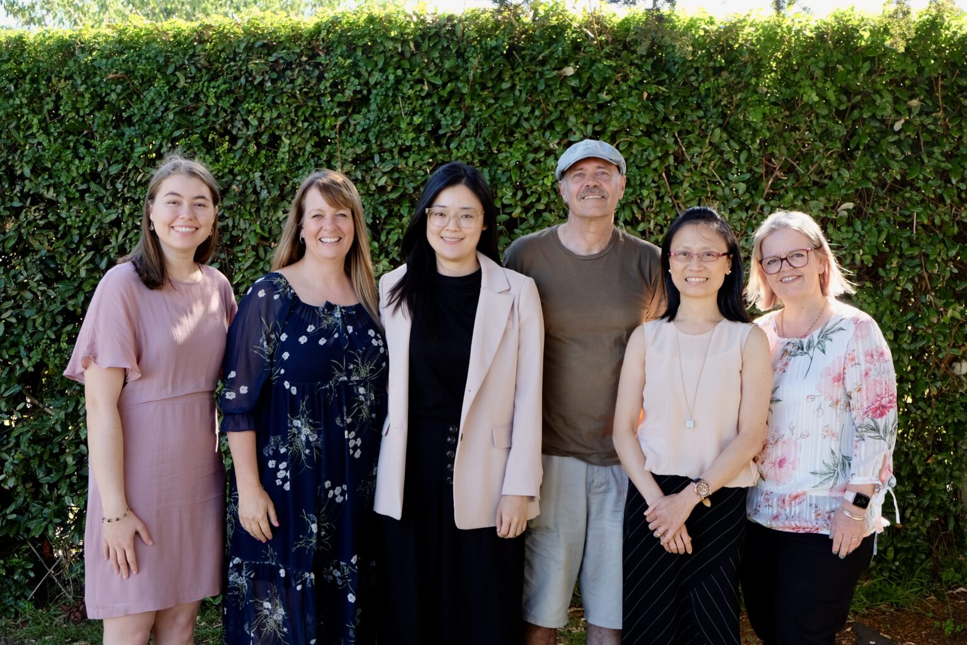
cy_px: 322
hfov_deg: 44.5
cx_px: 484
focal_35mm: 44
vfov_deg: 30.5
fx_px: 1182
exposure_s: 1/125
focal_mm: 29.5
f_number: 5
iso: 400
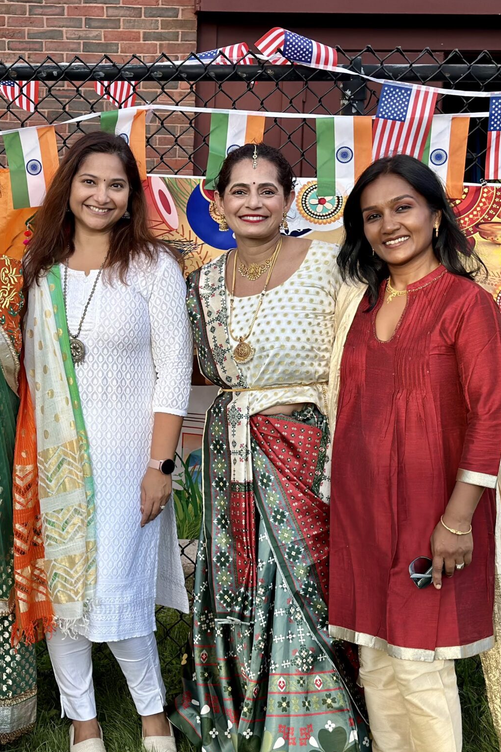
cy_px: 377
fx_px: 1399
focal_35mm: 67
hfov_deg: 20.1
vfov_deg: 30.1
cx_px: 109
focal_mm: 6.86
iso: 80
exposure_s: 1/880
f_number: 1.78
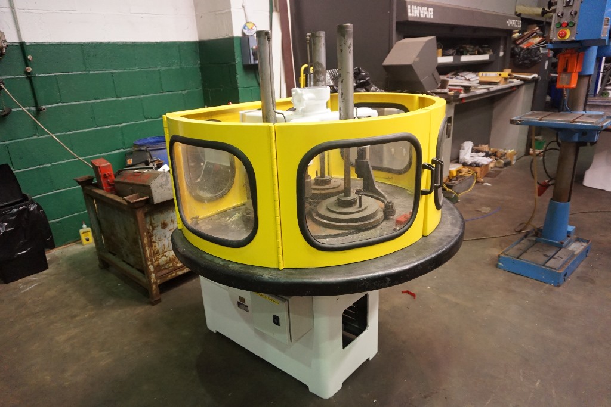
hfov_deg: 73.7
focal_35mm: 24
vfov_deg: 53.1
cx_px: 306
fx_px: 407
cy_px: 204
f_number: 3.5
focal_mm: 16
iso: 2000
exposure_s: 1/160
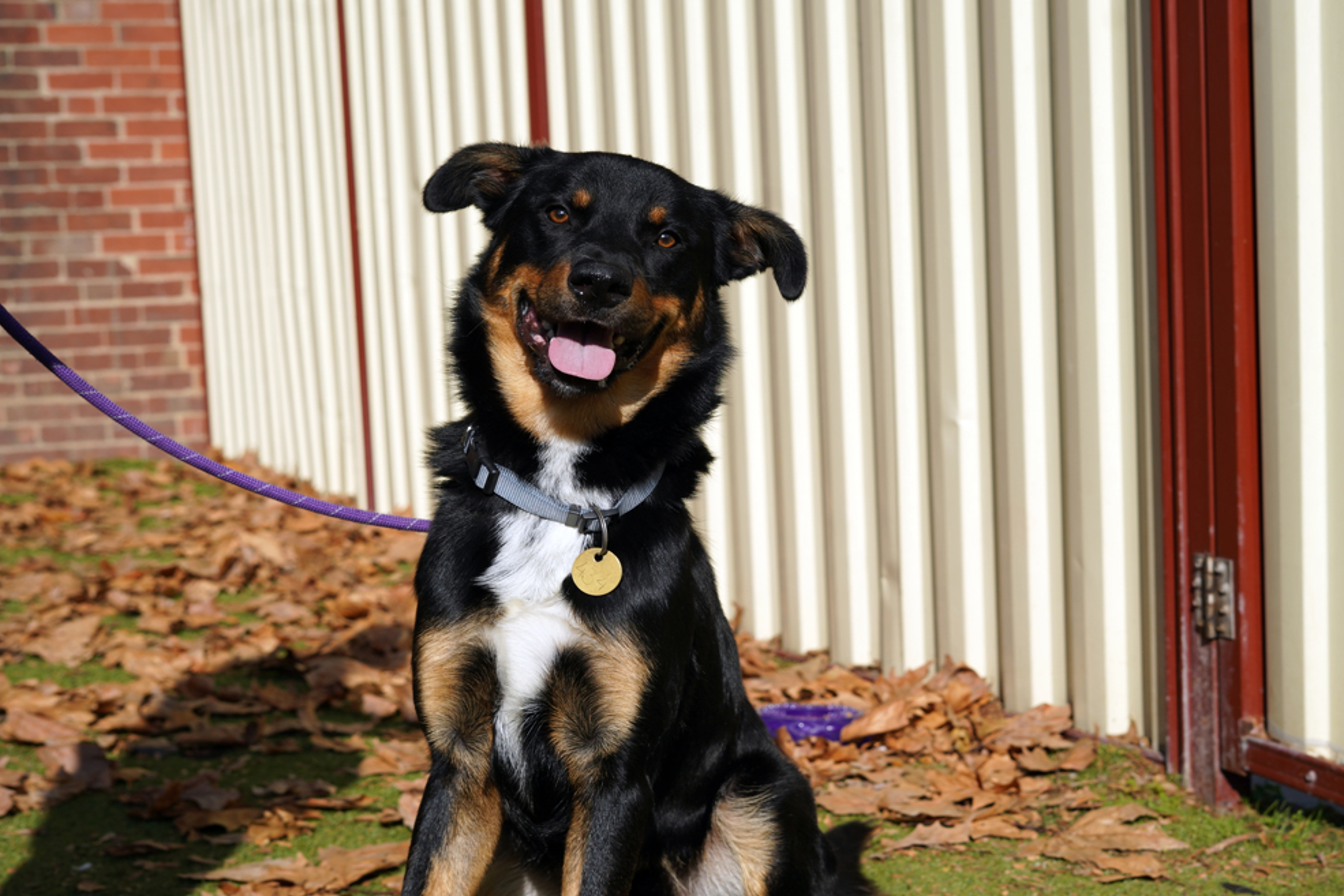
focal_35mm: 52
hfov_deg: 38.2
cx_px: 675
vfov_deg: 26.0
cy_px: 453
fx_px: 1941
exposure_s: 1/125
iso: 100
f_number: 3.2
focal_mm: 50
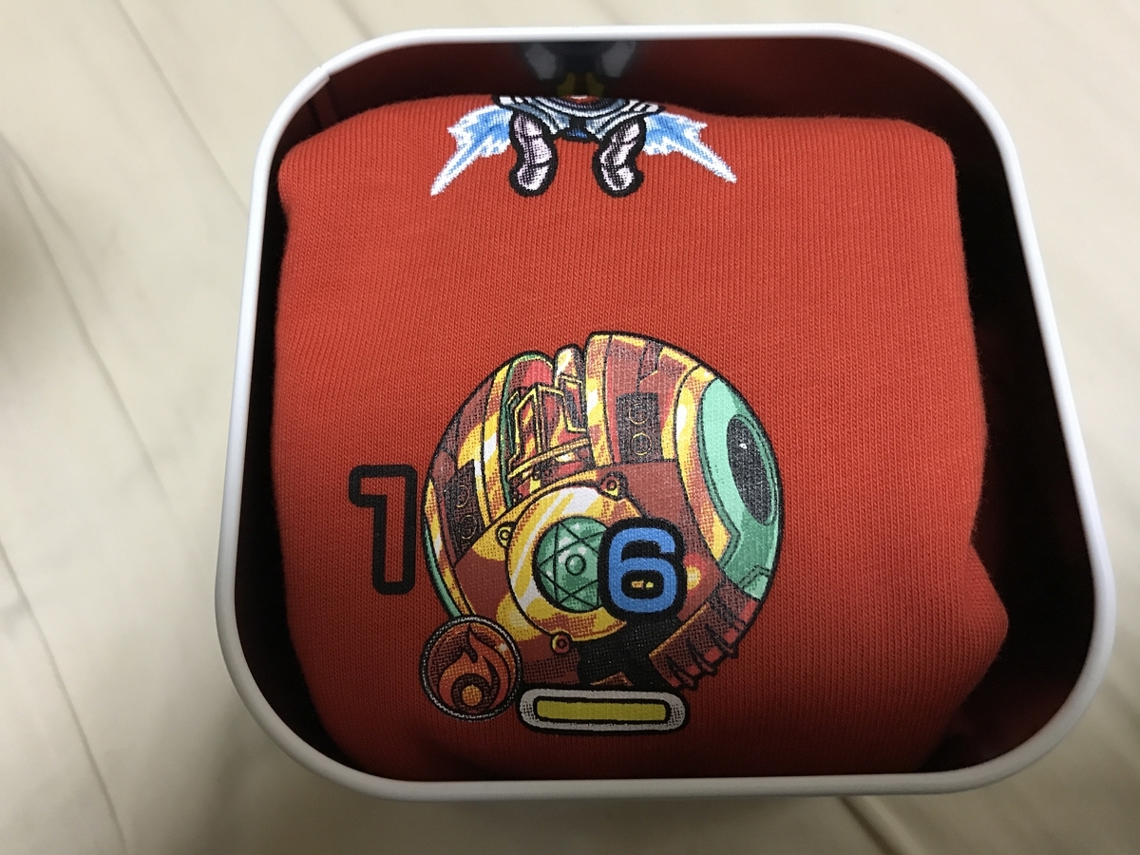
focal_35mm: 28
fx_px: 922
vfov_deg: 49.7
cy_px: 428
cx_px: 570
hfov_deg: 63.4
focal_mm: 3.99
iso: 80
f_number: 1.8
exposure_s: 1/17
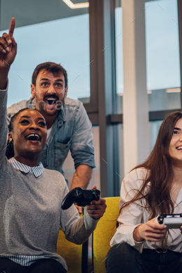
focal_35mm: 76
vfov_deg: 26.6
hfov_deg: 17.8
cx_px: 150
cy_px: 138
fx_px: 576
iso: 250
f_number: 1.8
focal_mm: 50
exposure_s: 1/200
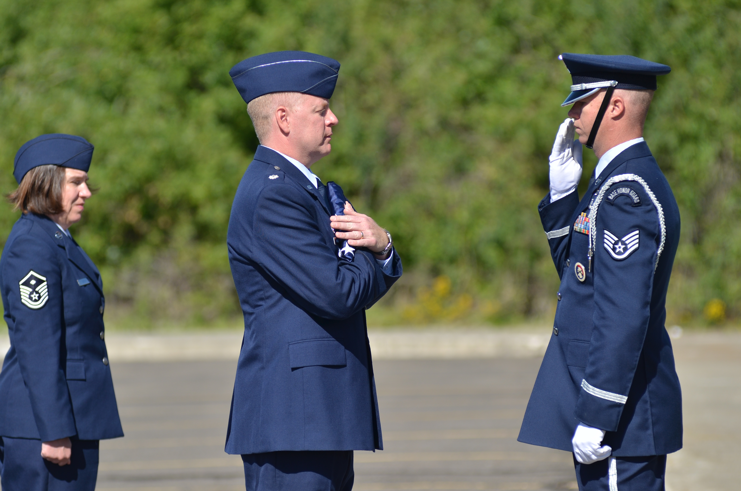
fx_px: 5700
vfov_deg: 4.9
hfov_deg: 7.4
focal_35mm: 278
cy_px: 246
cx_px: 370
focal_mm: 185
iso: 100
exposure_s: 1/1600
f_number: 4
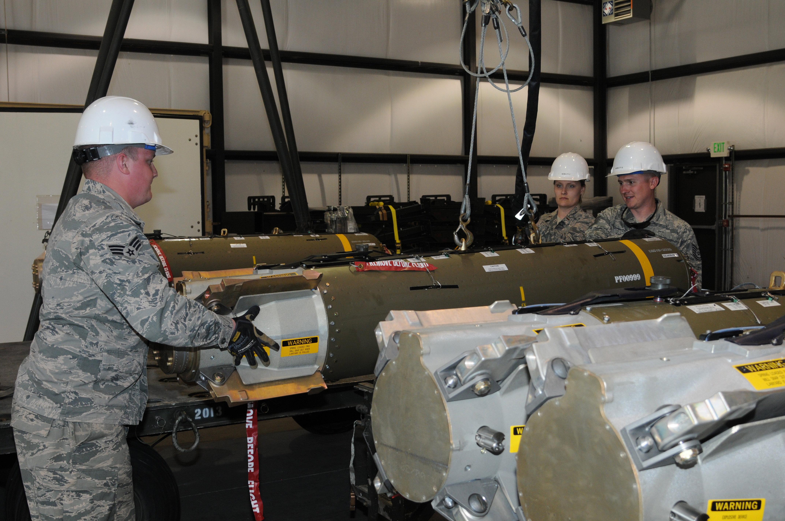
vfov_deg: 32.9
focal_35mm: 40
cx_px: 392
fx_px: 882
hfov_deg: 48.0
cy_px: 260
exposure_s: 1/100
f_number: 6.3
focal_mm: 27
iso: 500
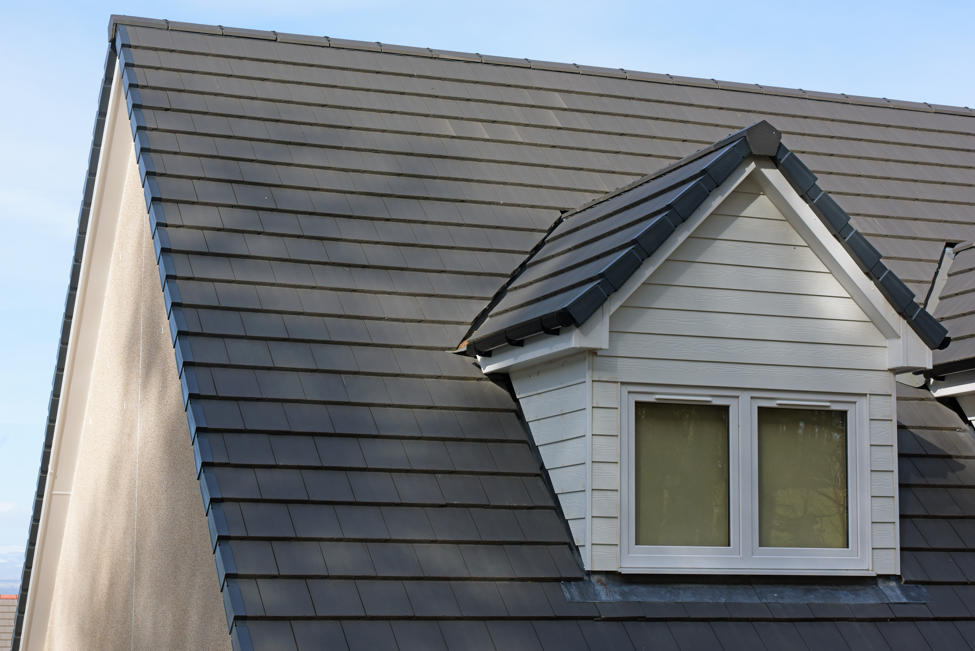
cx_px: 488
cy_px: 326
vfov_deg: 19.5
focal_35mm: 70
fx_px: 1896
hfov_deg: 28.8
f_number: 11
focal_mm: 70
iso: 640
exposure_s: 1/500
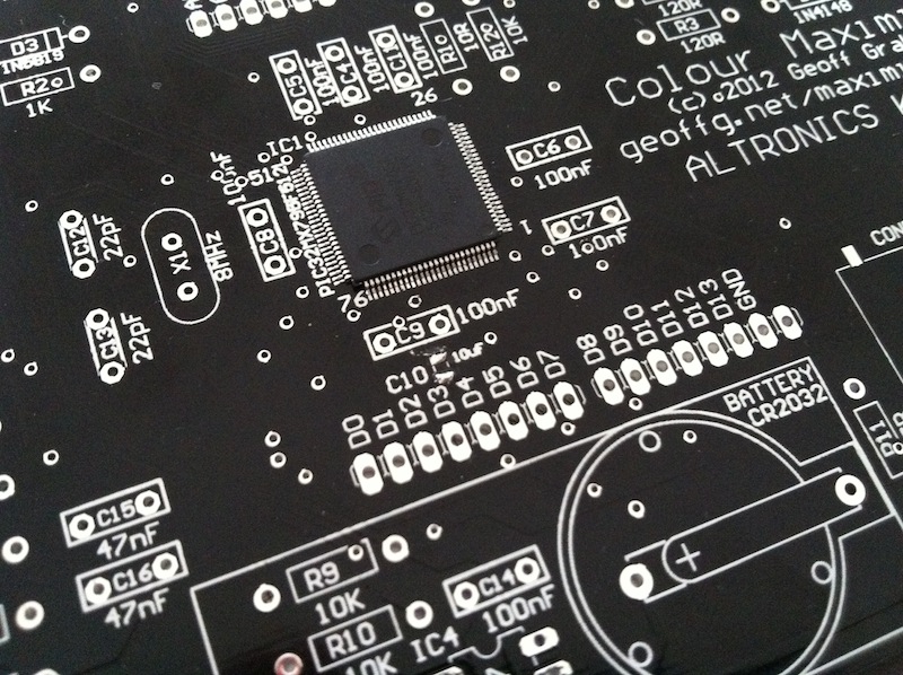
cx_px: 452
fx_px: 912
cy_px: 338
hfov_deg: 52.7
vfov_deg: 40.6
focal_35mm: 35
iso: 640
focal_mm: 3.85
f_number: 2.8
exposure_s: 1/15
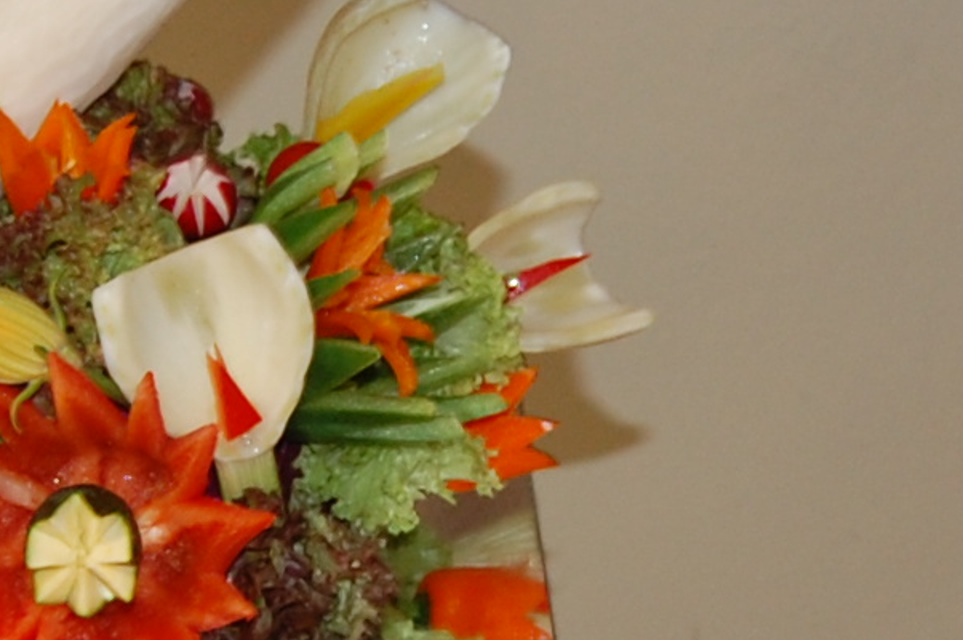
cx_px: 301
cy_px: 622
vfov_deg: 10.1
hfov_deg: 15.2
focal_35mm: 135
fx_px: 3607
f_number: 3.5
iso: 400
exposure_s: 1/60
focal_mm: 18
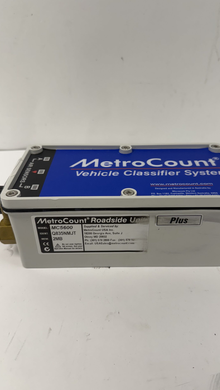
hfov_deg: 42.8
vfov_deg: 69.8
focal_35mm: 27
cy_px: 201
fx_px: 280
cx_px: 122
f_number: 1.78
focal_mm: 6.76
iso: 64
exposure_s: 1/198
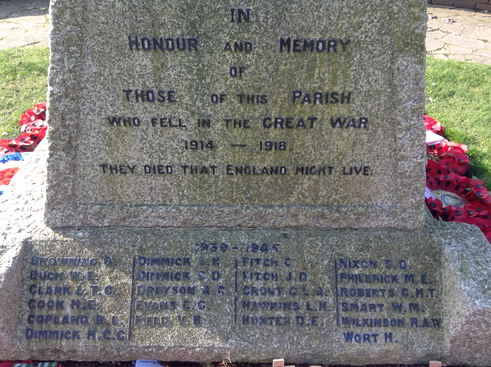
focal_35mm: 33
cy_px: 184
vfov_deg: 42.8
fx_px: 467
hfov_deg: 55.4
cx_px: 246
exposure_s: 1/183
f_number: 2.4
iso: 25
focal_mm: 3.3
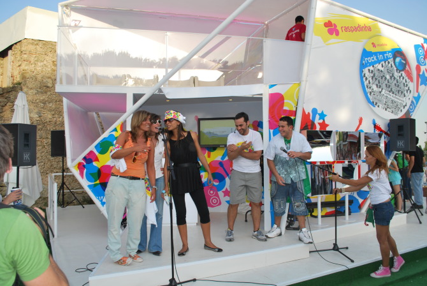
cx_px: 214
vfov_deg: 48.0
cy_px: 143
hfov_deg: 67.3
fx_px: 321
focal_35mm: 27
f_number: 6.3
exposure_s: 1/200
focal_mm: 18
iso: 100
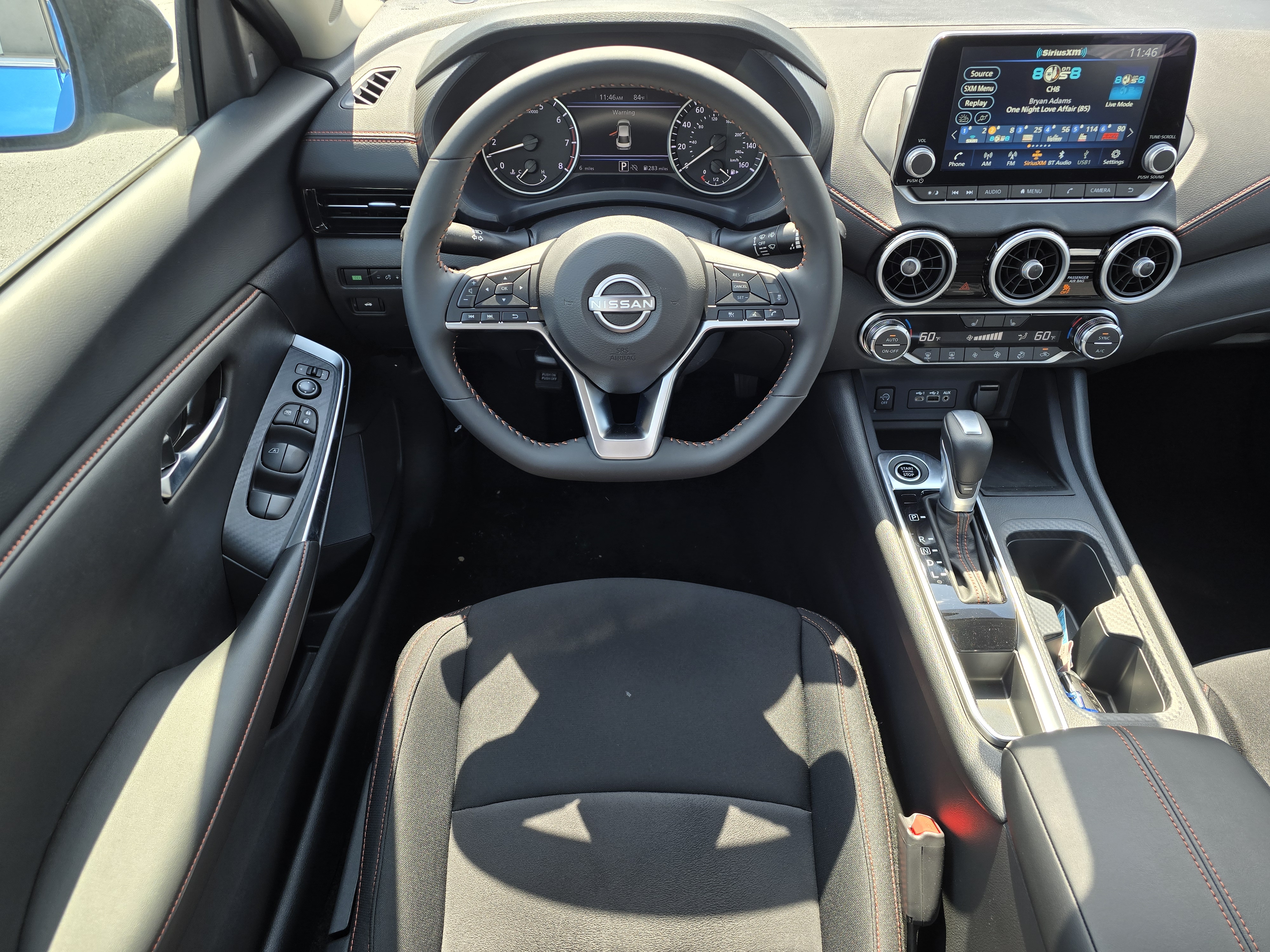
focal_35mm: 23
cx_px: 635
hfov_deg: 73.9
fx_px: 844
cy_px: 476
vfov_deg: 58.9
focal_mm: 6.3
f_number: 1.7
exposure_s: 1/180
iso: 32
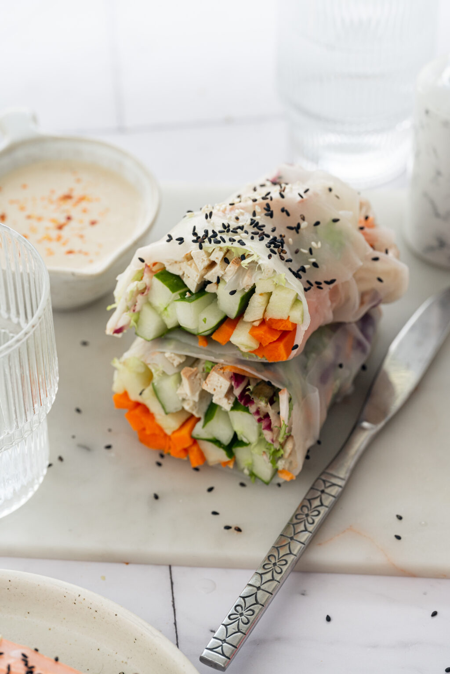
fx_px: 1969
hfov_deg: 13.0
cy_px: 337
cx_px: 225
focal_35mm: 105
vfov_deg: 19.5
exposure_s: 1/125
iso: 400
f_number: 5
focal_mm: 105
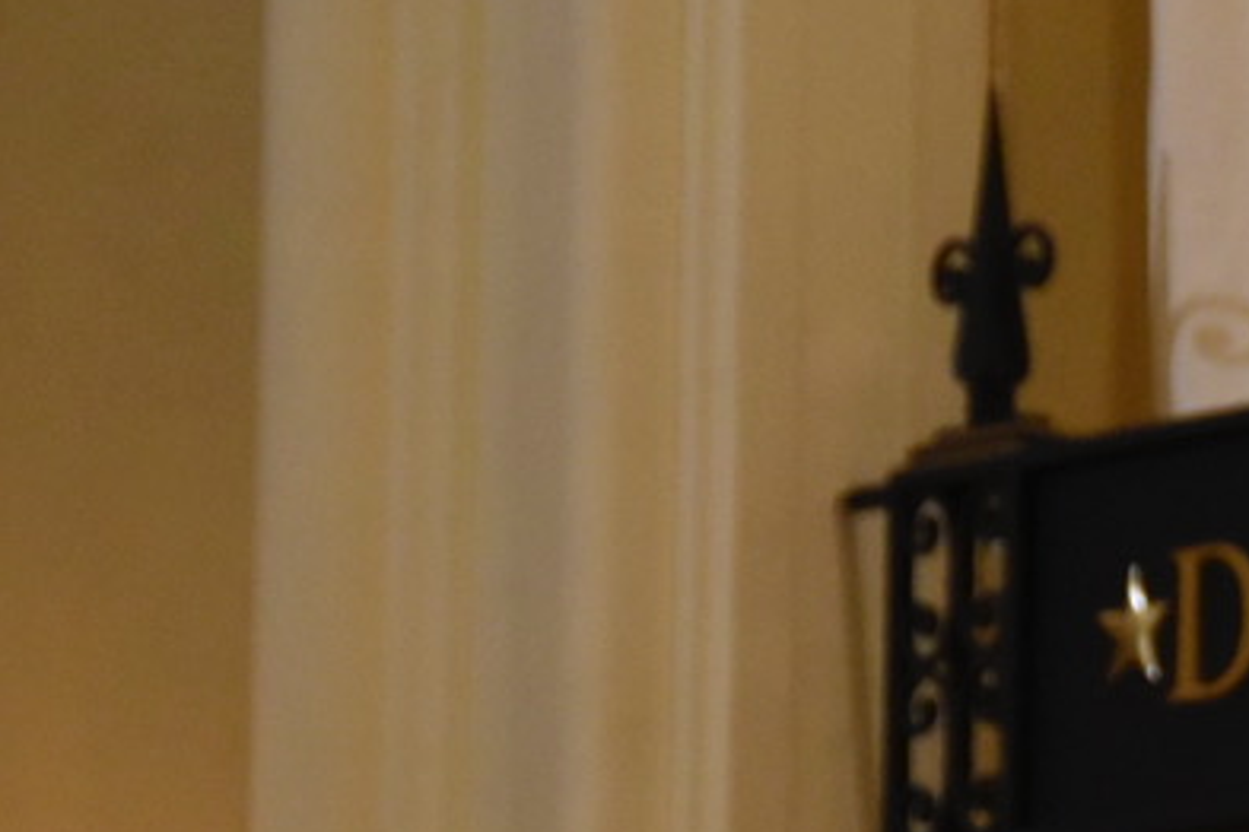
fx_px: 16084
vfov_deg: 3.0
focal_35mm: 464
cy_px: 1291
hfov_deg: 4.4
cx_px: 1014
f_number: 5.3
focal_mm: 95
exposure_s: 1/60
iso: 3200
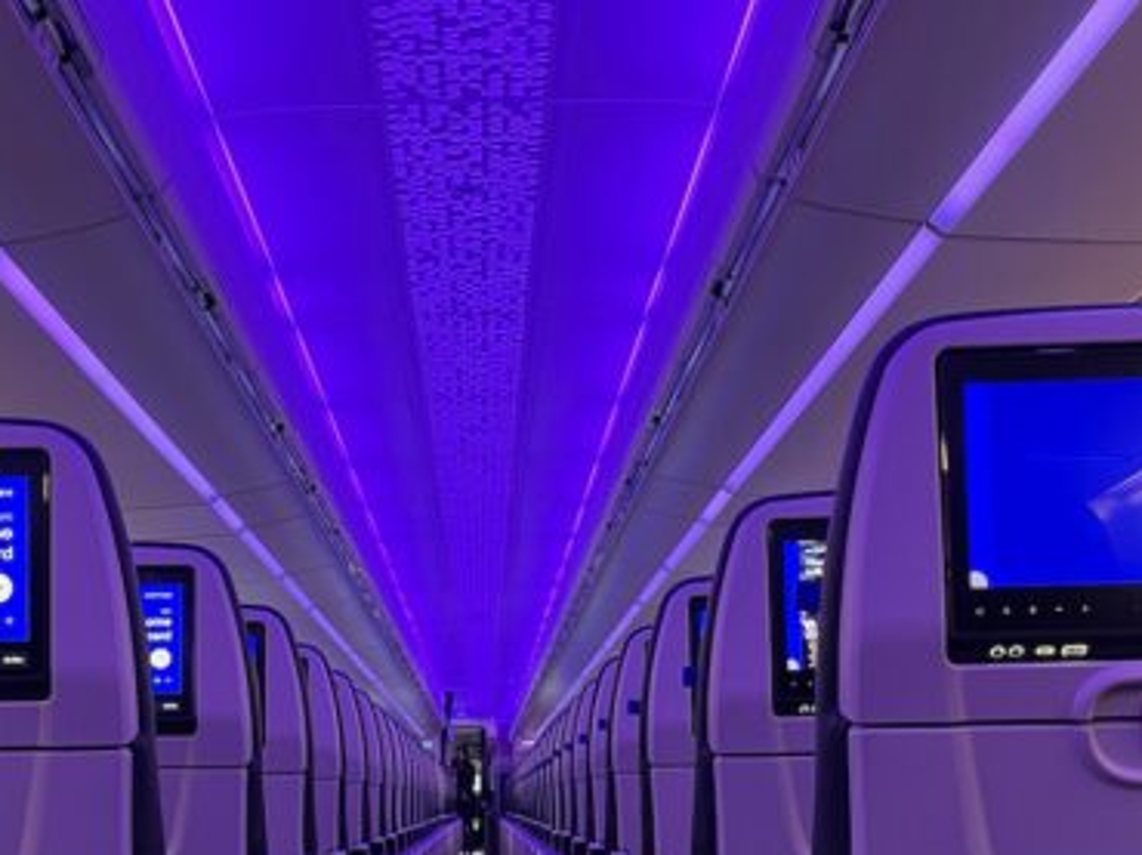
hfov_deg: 35.4
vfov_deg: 26.3
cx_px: 432
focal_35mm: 54
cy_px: 741
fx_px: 1780
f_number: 1.6
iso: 400
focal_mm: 5.1
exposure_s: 1/52
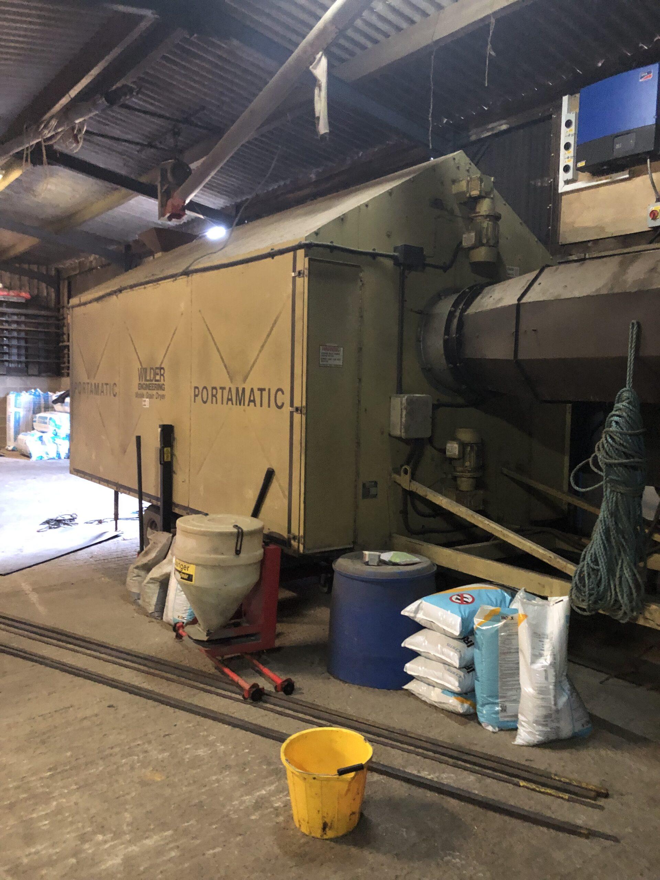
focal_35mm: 28
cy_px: 440
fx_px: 712
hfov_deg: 49.7
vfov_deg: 63.4
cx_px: 330
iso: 100
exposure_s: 1/4
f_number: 1.8
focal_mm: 4
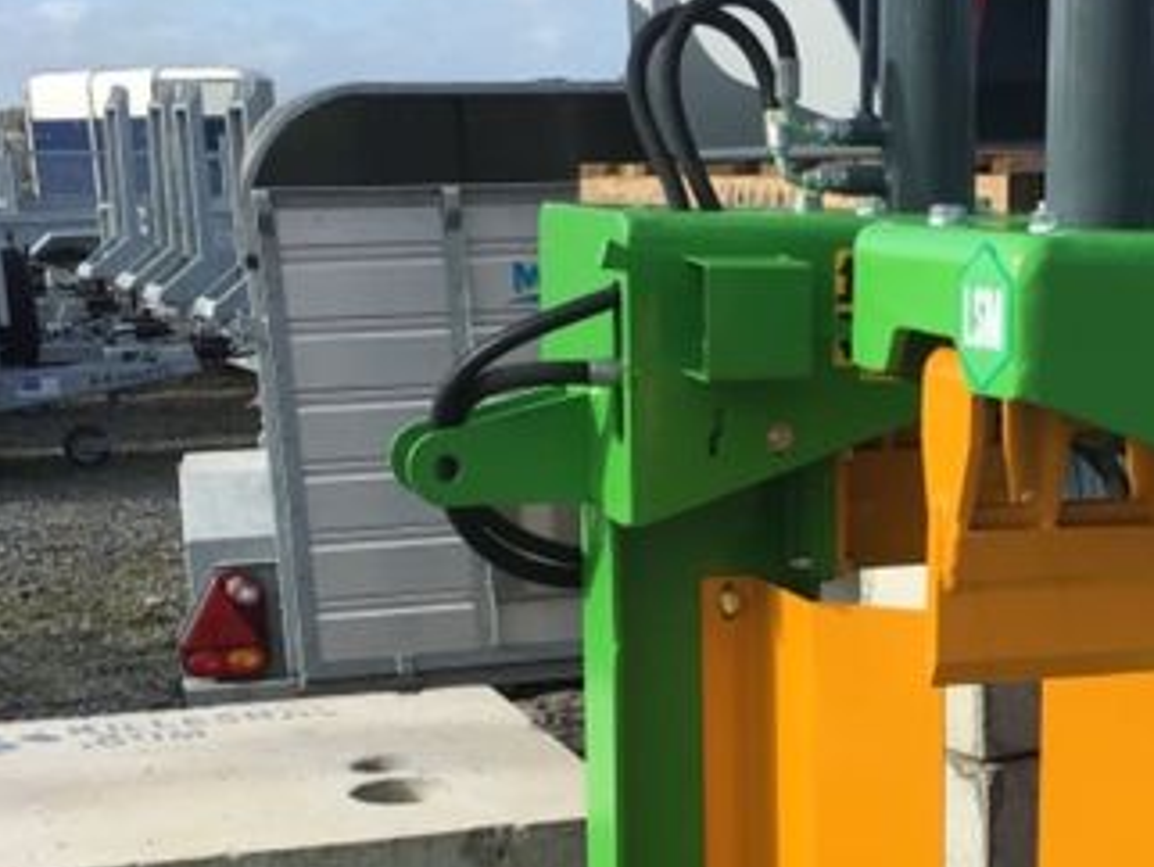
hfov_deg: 33.6
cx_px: 1039
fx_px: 1802
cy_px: 699
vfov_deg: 26.5
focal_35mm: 54
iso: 25
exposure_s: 1/974
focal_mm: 4.15
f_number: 2.2
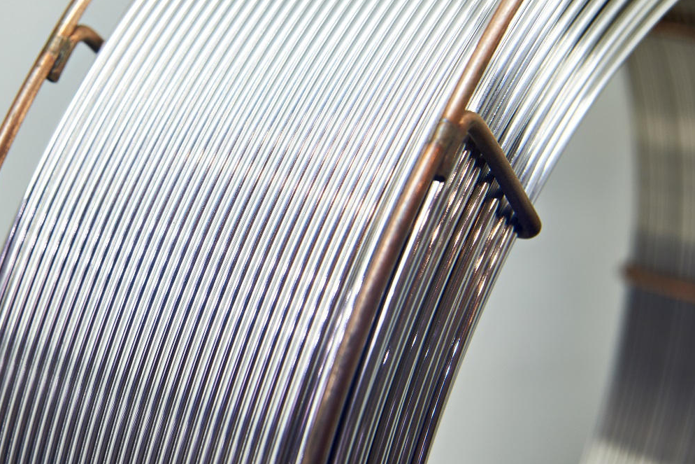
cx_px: 268
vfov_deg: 16.1
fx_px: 1641
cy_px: 181
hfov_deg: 23.9
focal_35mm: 85
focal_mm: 65
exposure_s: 1/50
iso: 100
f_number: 8
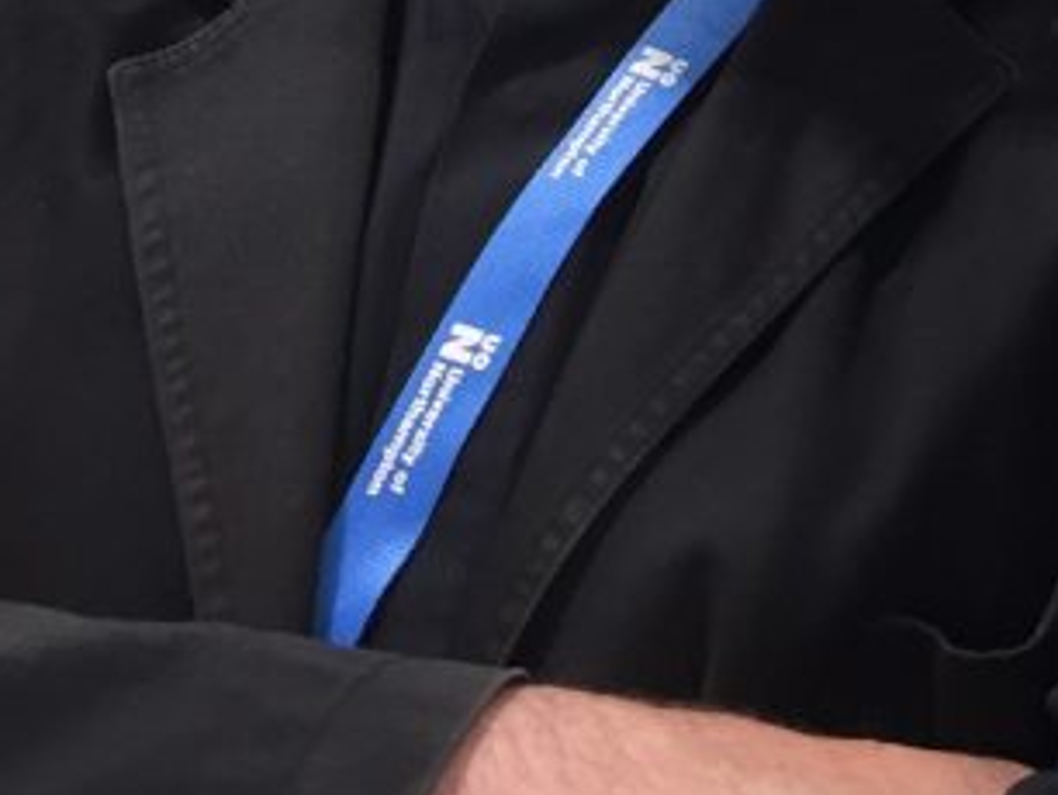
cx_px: 1466
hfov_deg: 18.5
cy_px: -401
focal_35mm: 97
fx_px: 2967
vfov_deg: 14.3
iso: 64
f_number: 2.2
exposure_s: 1/33
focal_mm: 4.15
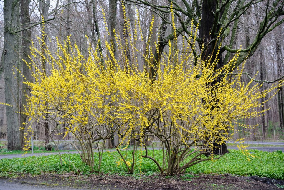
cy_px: 95
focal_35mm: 119
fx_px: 940
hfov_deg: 17.2
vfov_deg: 11.5
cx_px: 142
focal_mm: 44.2
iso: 100
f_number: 4
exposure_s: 1/100
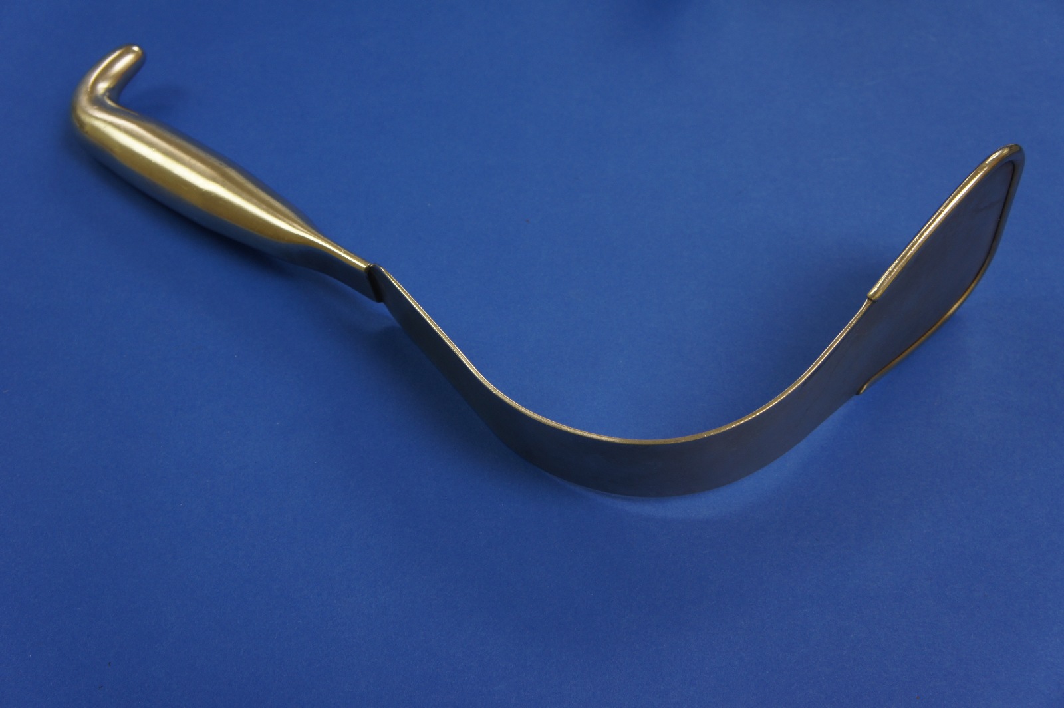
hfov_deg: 43.6
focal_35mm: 45
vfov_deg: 29.8
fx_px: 1329
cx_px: 532
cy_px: 354
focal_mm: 30
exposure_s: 1/15
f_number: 5.6
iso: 200
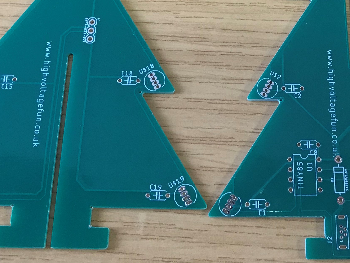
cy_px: 1
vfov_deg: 24.1
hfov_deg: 33.1
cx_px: 217
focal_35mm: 58
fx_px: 586
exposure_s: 1/33
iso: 40
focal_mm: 3.99
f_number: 1.8
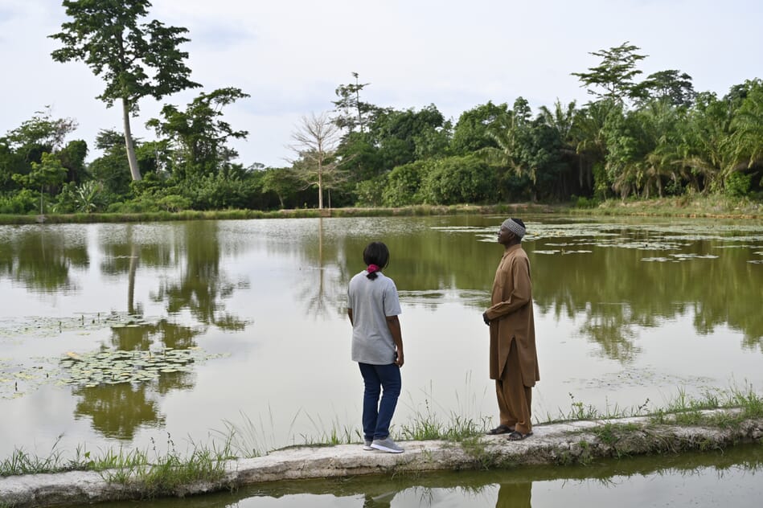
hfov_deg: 41.9
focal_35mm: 47
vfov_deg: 28.6
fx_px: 996
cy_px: 254
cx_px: 382
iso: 100
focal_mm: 47
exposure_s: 1/250
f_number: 5
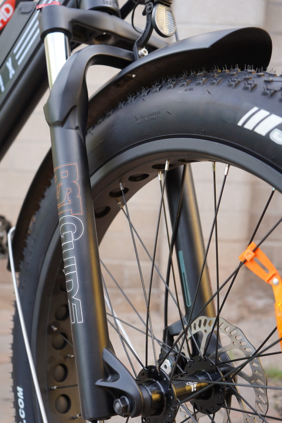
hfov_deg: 32.6
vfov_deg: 47.4
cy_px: 212
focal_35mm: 41
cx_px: 141
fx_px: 482
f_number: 4.5
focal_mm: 41
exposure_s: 1/160
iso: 160
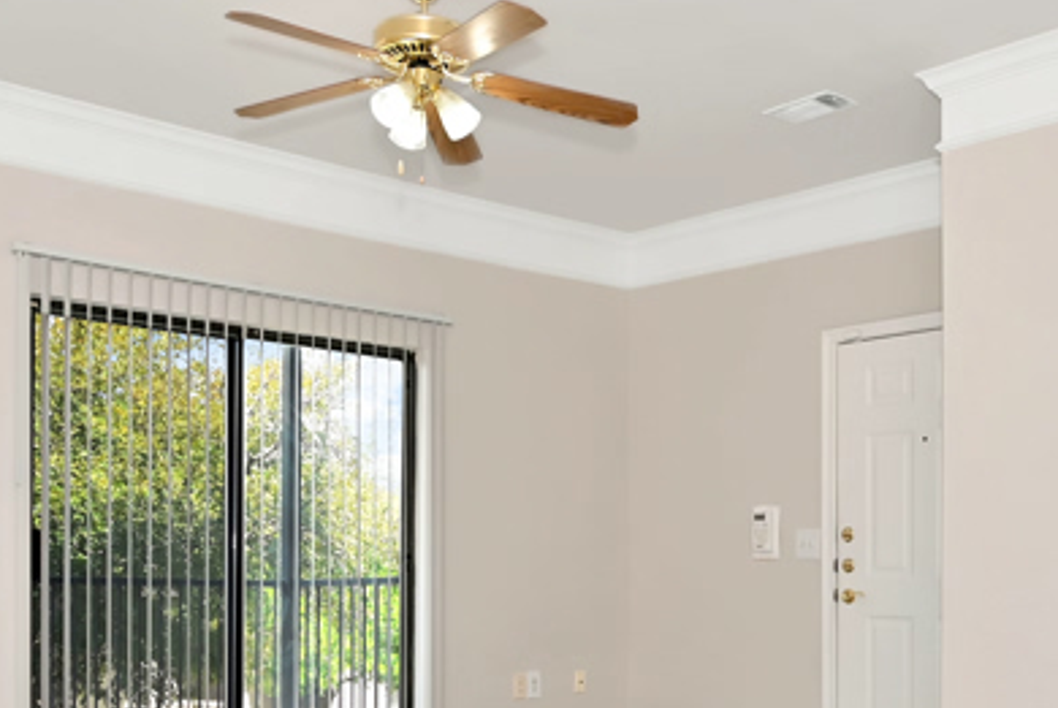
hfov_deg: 46.1
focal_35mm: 42
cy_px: 692
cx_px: 562
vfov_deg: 29.8
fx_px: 1244
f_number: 5
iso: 200
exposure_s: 1/100
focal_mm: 16.5
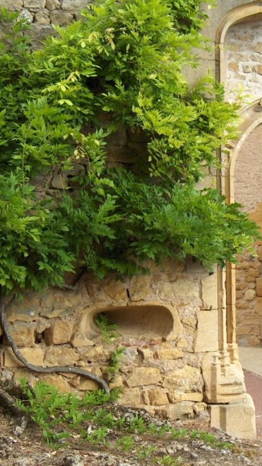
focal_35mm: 91
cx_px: 320
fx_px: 1125
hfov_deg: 12.9
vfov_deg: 23.4
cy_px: 238
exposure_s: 1/356
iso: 100
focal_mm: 11.4
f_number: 3.2
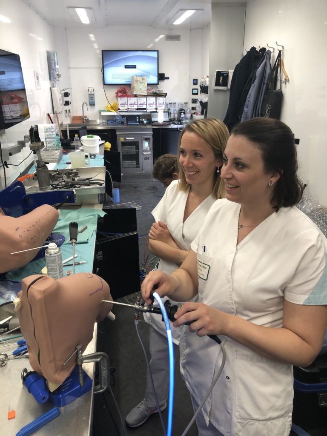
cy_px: 218
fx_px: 353
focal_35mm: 28
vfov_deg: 63.4
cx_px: 164
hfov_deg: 49.7
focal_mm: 3.99
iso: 25
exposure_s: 1/33
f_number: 1.8
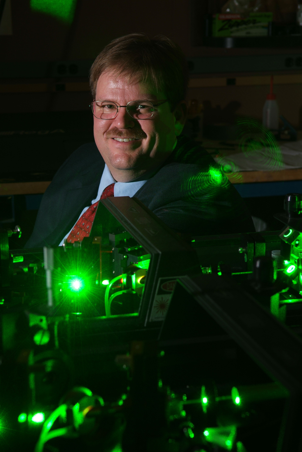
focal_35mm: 72
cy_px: 226
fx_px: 904
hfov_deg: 19.0
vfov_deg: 28.0
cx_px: 151
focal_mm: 48
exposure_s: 1
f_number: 4.8
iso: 100
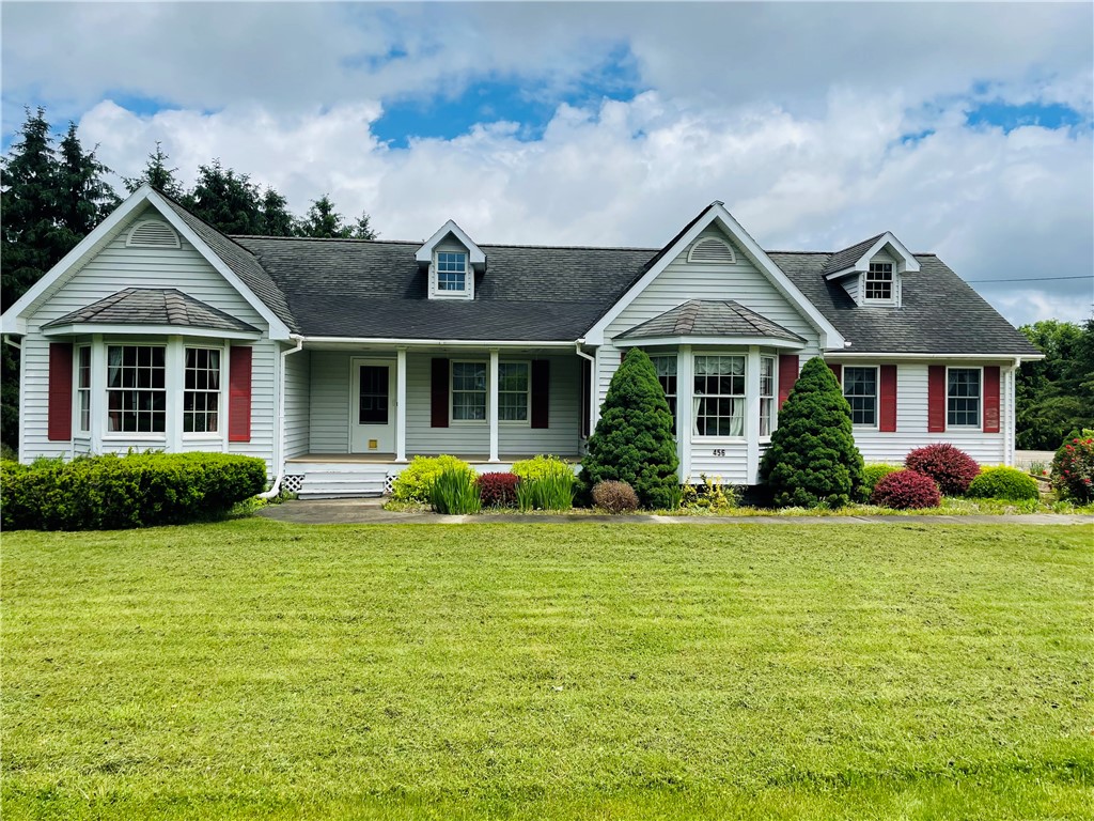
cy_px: 410
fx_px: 822
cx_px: 547
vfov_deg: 53.1
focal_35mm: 26
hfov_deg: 67.3
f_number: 1.6
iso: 32
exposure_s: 1/6135
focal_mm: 4.2
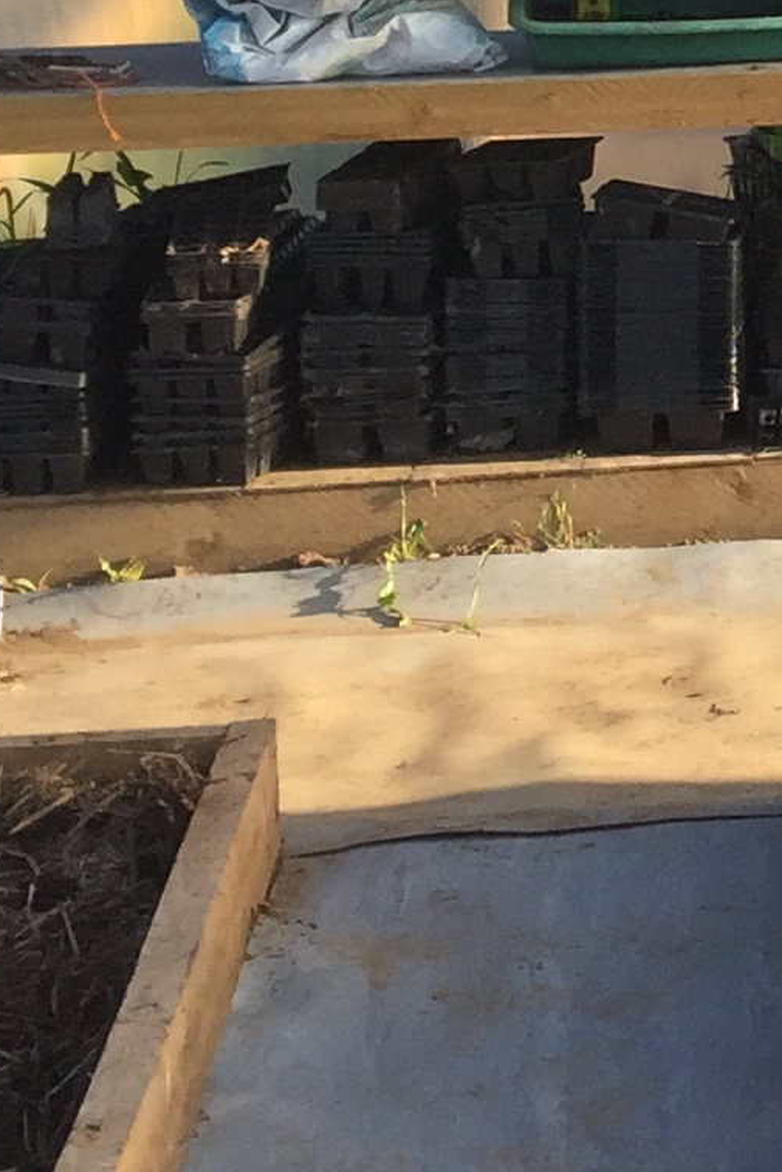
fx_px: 4234
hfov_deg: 9.3
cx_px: 1960
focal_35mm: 130
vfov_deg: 15.4
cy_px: -63
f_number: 2.2
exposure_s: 1/670
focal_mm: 4.15
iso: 32
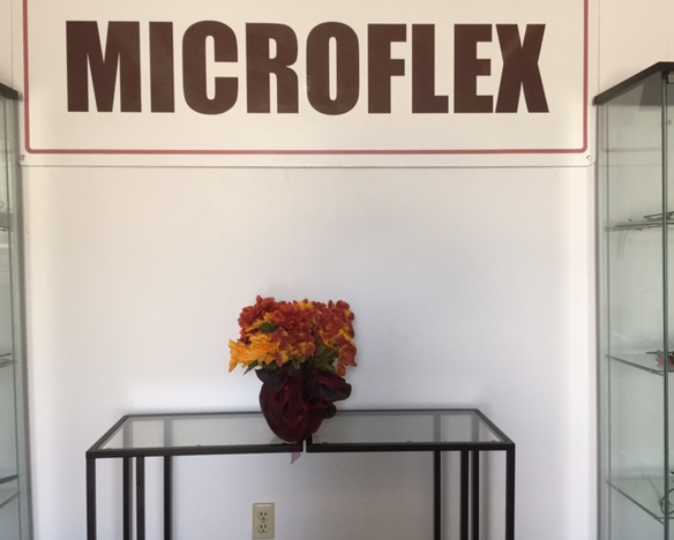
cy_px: 270
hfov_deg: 57.1
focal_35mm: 31
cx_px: 335
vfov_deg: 47.2
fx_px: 619
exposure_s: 1/30
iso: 50
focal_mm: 4.15
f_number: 2.2
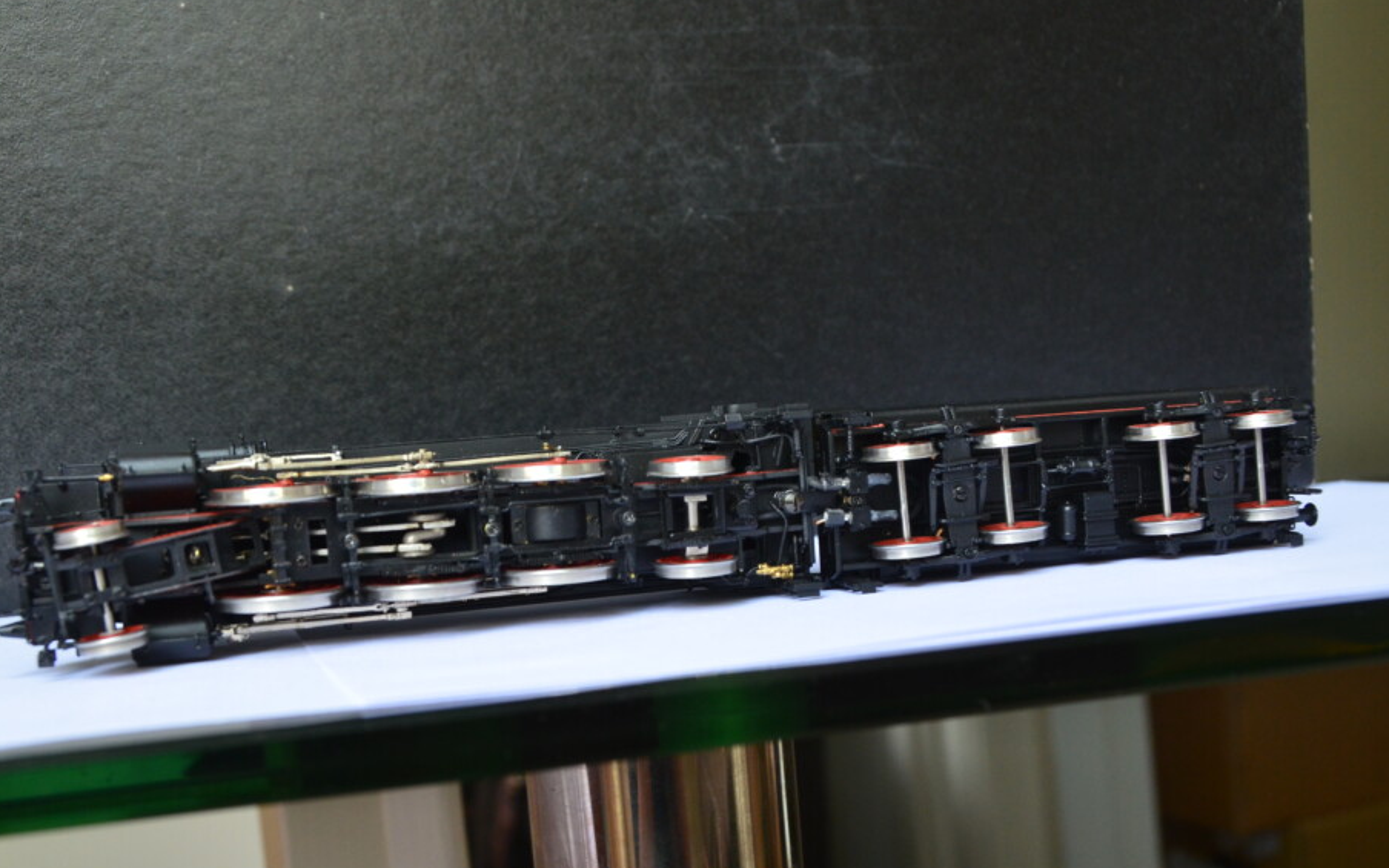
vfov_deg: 24.1
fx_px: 2028
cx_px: 635
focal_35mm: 54
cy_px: 502
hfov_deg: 37.8
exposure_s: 1/40
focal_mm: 31
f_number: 7.1
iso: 800
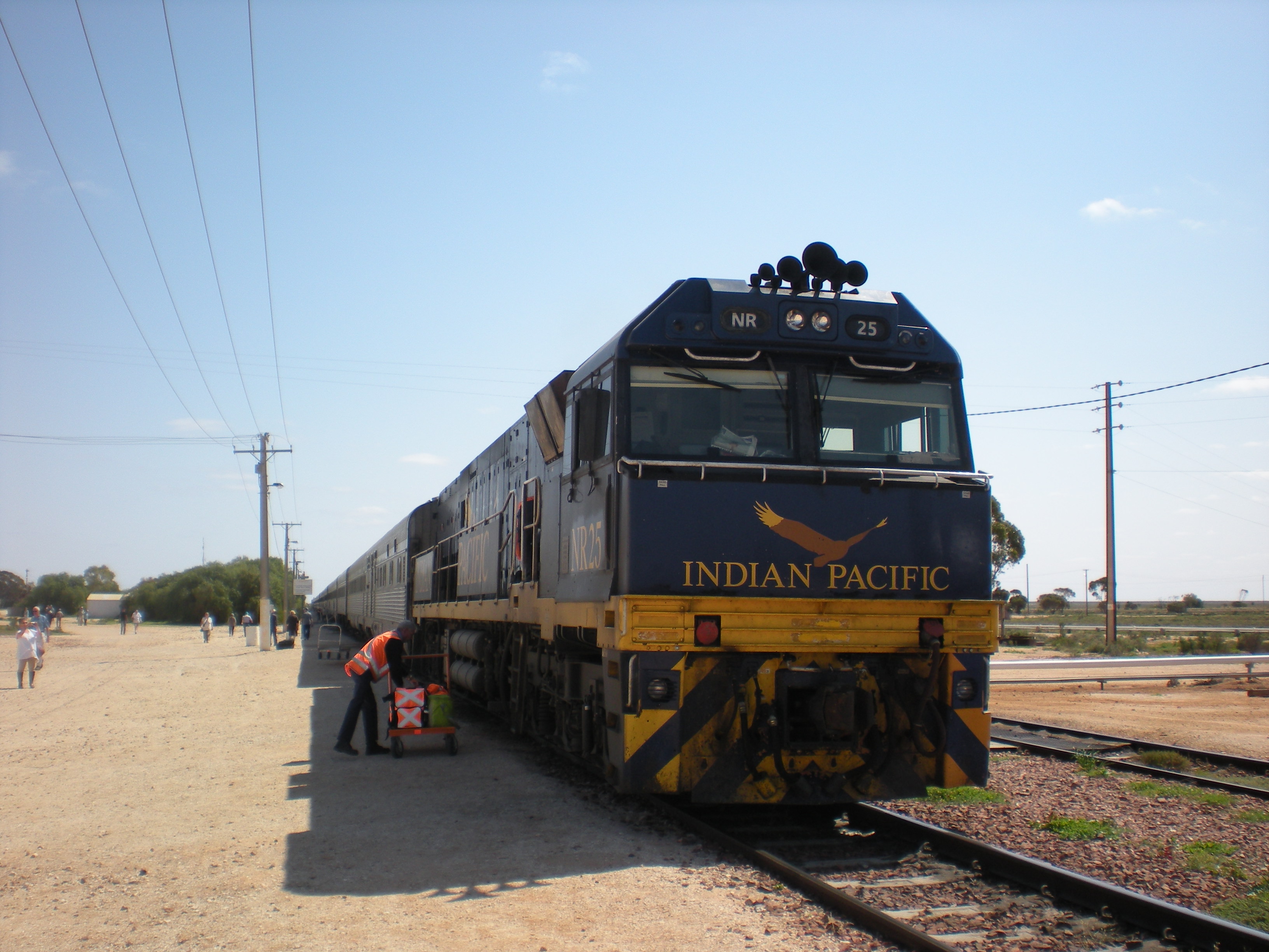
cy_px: 476
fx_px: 1393
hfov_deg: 49.0
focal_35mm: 38
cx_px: 634
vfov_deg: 37.7
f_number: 4.6
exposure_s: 1/487
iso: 64
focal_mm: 6.3
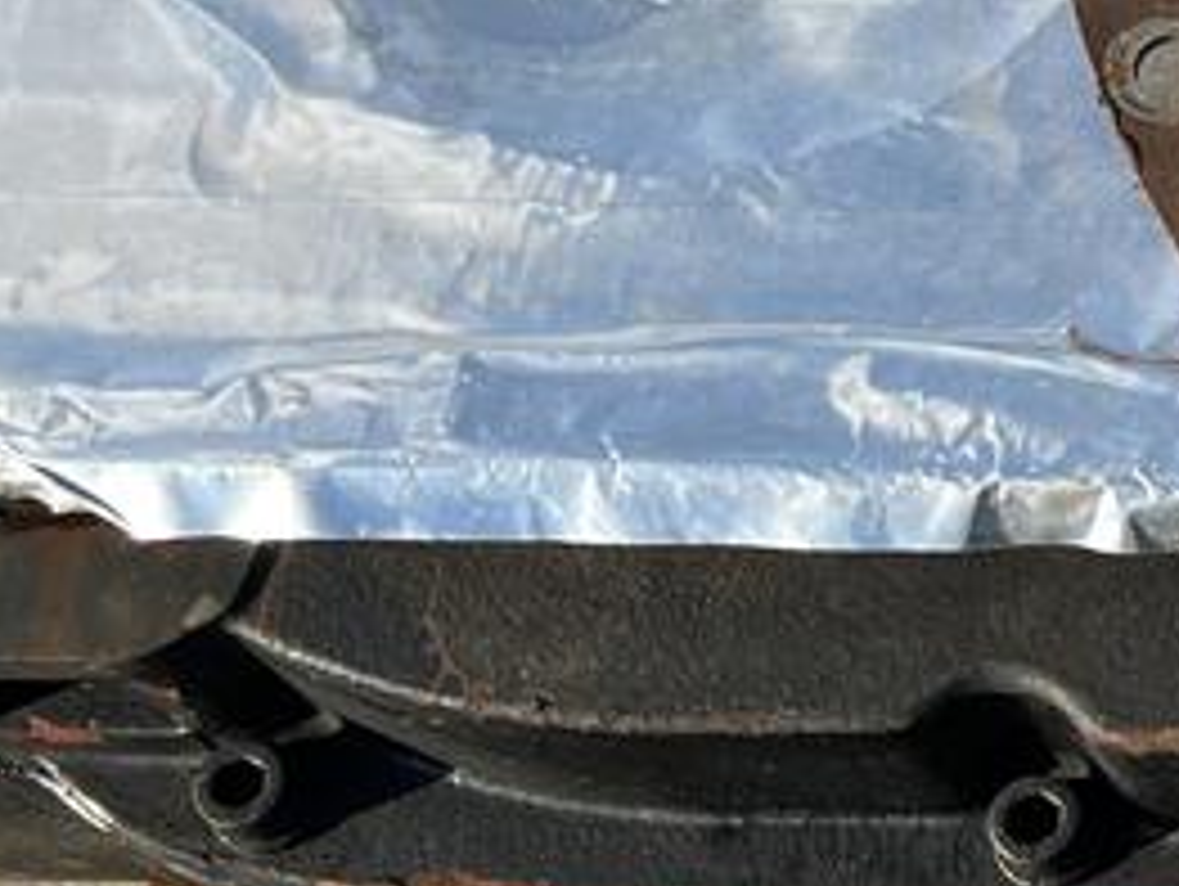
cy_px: 279
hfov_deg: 13.8
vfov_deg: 11.7
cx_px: 2146
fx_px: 4330
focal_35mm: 127
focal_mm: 5.7
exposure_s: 1/1361
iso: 50
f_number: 1.5
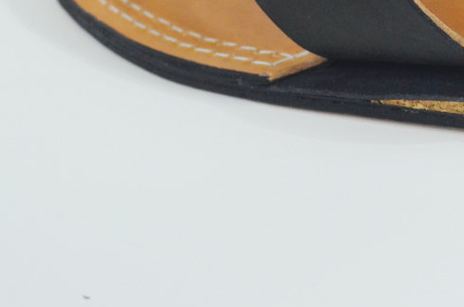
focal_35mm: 258
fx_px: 3318
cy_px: -108
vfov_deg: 5.3
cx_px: 528
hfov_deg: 7.9
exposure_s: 1/125
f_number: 3.2
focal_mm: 60
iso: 1000
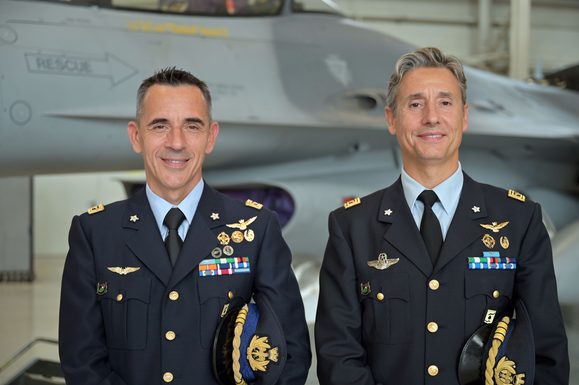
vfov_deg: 25.5
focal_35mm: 53
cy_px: 192
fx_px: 852
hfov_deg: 37.5
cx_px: 290
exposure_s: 1/200
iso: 250
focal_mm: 53
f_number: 2.8
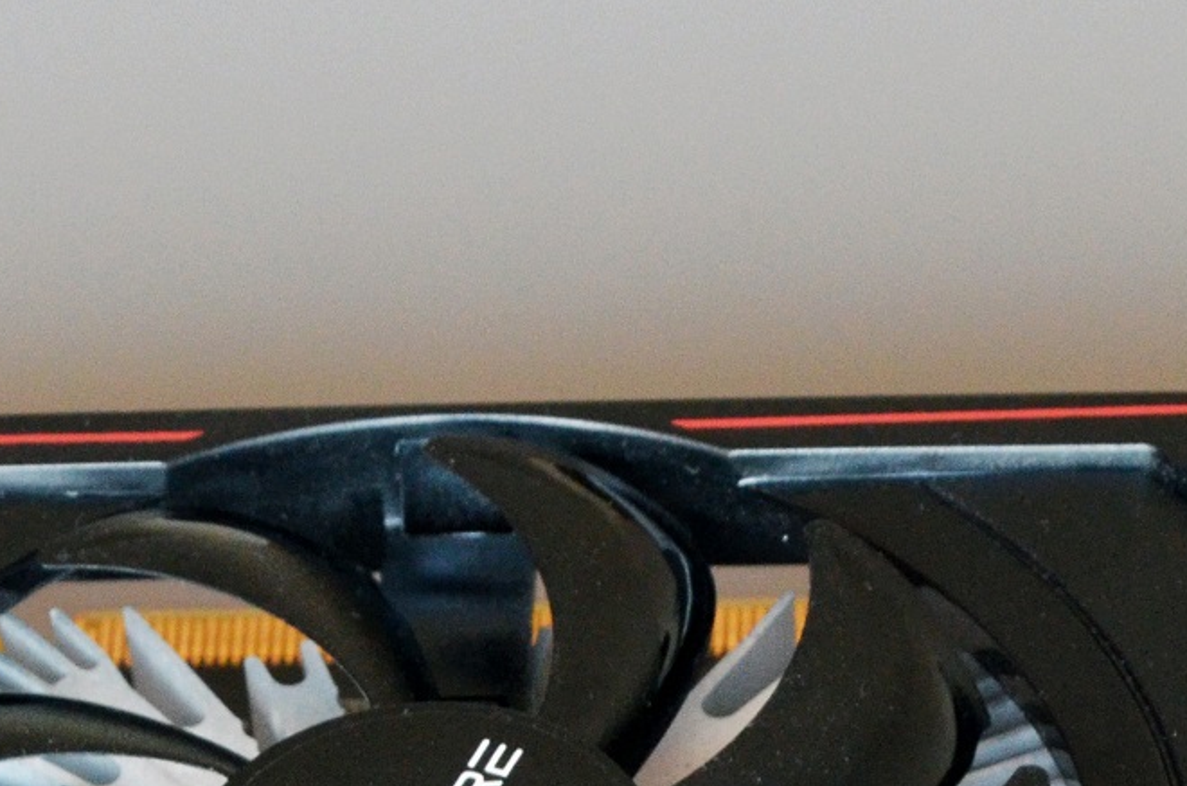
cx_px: 342
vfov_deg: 4.5
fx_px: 9969
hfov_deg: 6.8
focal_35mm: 303
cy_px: 1154
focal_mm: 58
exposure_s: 1/25
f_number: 10
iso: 1000
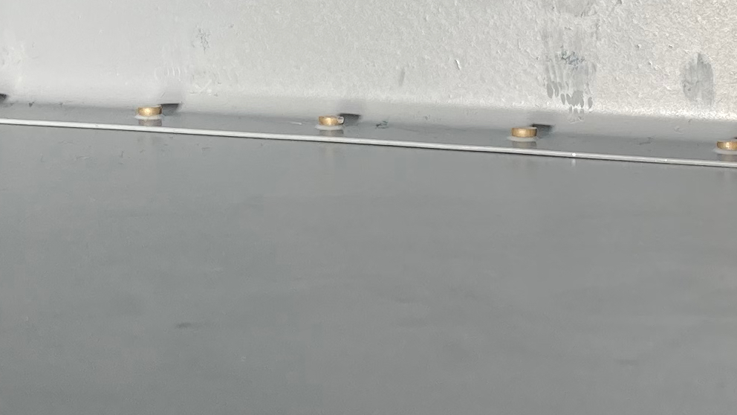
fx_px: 2423
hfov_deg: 17.3
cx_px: 252
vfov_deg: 9.7
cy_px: 57
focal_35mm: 124
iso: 20
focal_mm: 3.99
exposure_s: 1/146
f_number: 1.8
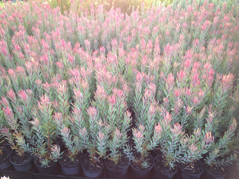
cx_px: 120
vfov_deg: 40.7
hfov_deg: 52.6
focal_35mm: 35
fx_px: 242
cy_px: 90
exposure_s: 1/20
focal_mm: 4.28
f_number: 2.4
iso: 64
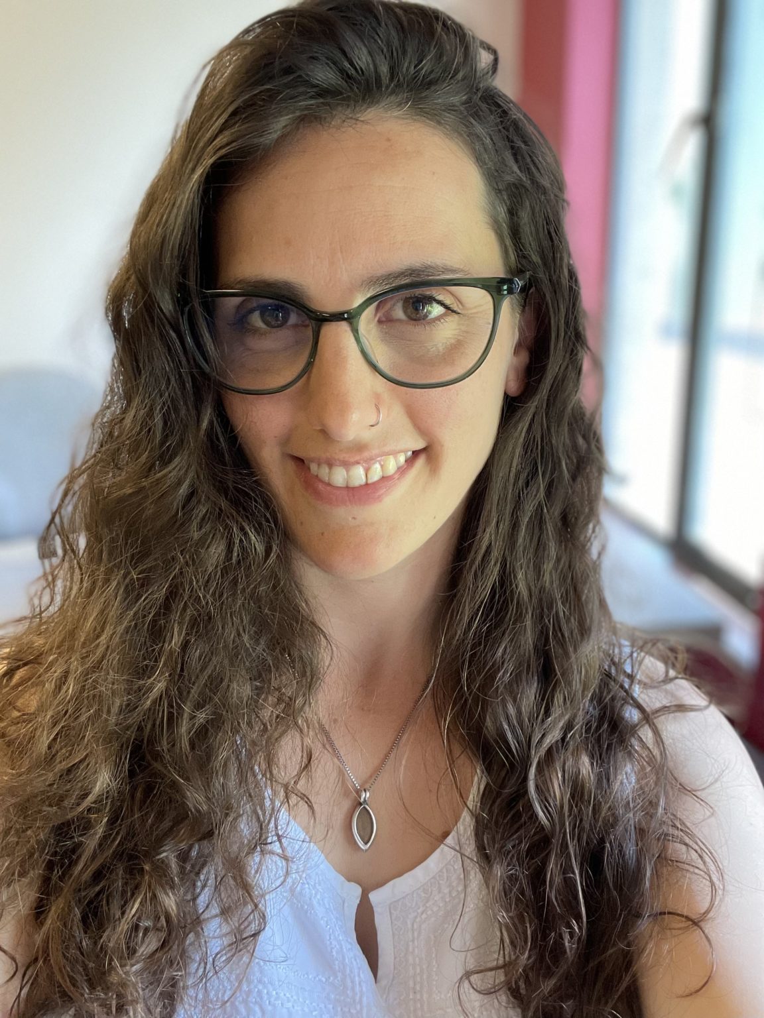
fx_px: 883
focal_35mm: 30
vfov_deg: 60.0
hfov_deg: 46.8
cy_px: 509
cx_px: 382
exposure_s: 1/57
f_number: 2.2
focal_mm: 2.71
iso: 250
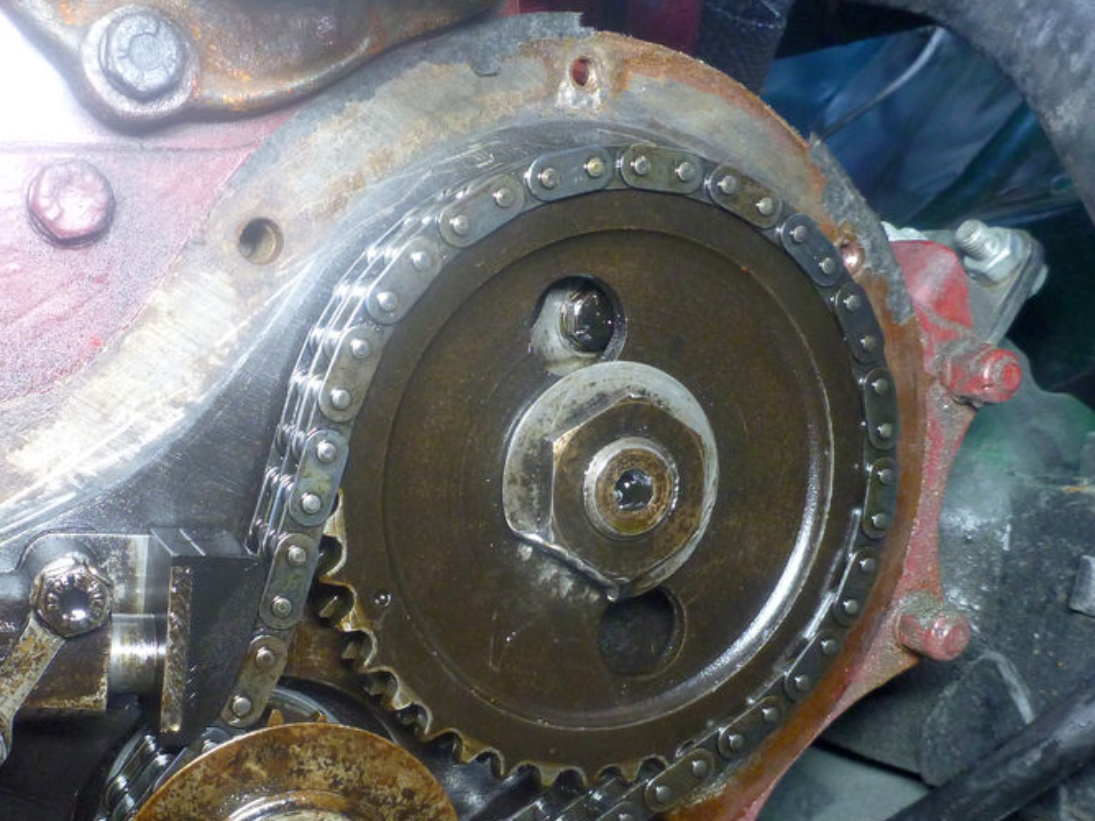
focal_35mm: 42
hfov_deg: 44.5
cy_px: 512
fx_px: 1328
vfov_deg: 34.2
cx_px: 417
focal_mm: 4.9
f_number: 3.3
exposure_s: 1/6
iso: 400
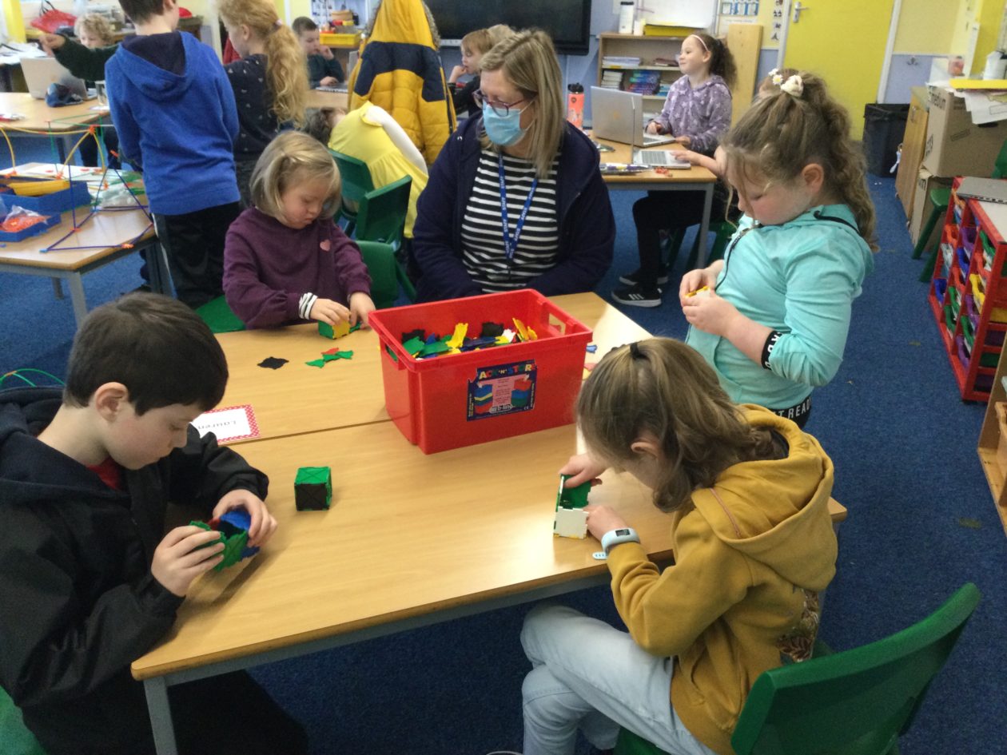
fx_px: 902
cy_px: 378
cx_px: 504
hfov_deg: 58.4
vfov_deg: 45.4
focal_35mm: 31
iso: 160
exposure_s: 1/33
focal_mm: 3.3
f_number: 2.4
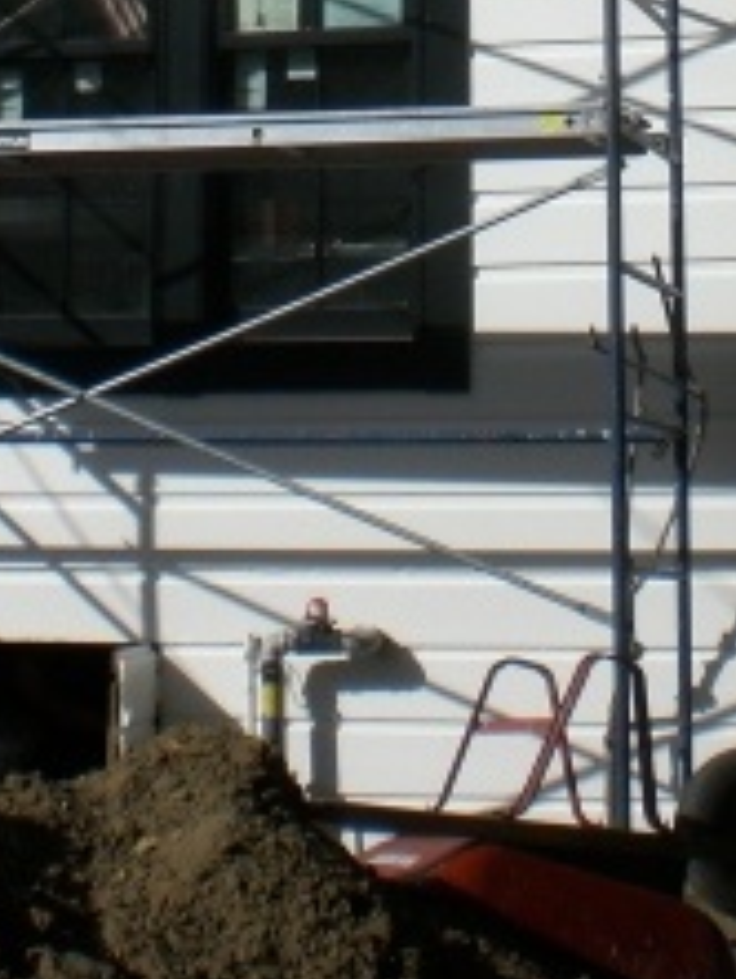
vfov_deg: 16.8
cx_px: 284
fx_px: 3115
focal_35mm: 110
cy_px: -315
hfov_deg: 13.5
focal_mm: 6.3
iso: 50
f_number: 4.4
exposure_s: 1/1000
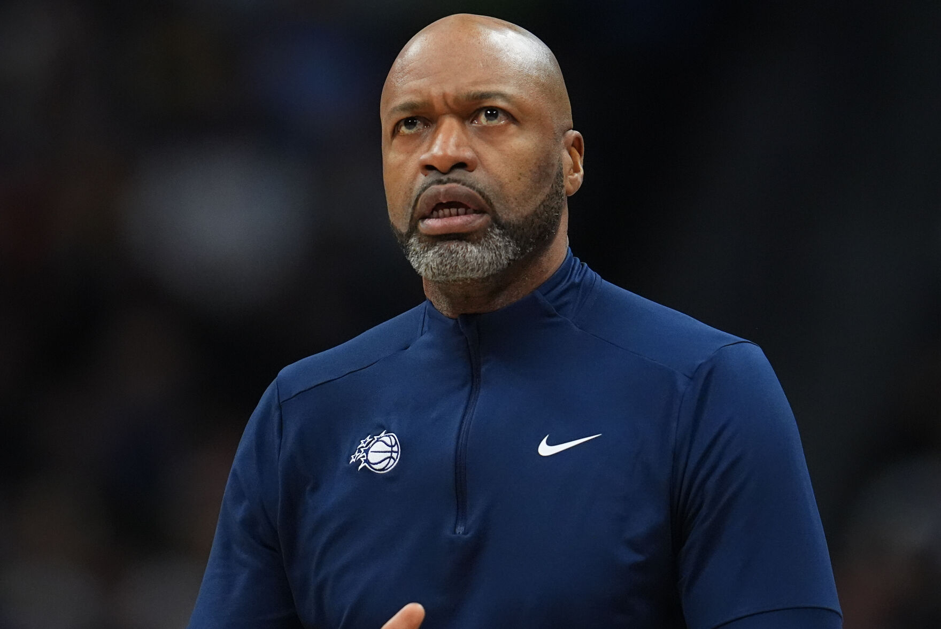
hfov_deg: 3.4
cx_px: 470
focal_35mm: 600
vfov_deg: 2.3
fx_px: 15697
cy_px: 314
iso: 5000
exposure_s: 1/1600
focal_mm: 400
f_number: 3.5
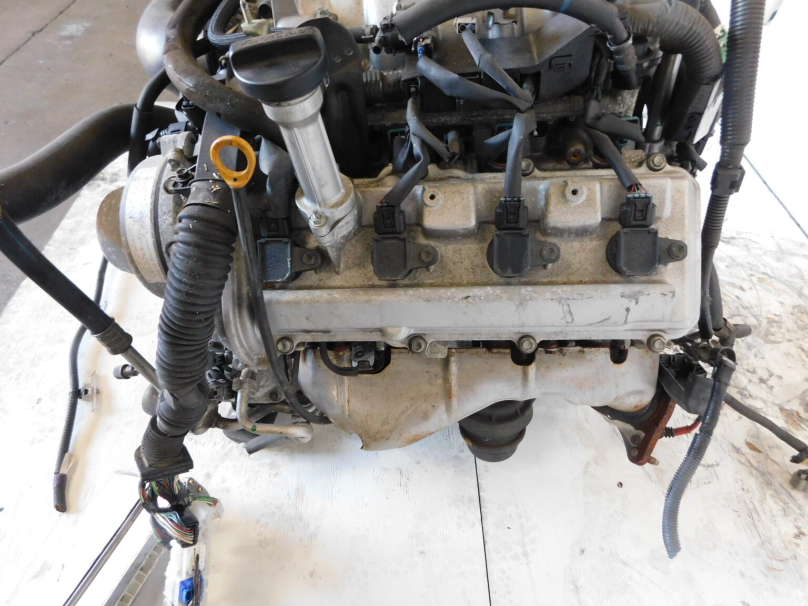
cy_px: 303
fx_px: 537
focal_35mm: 23
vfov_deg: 58.9
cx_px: 404
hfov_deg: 73.9
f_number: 3
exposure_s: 1/30
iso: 400
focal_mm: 4
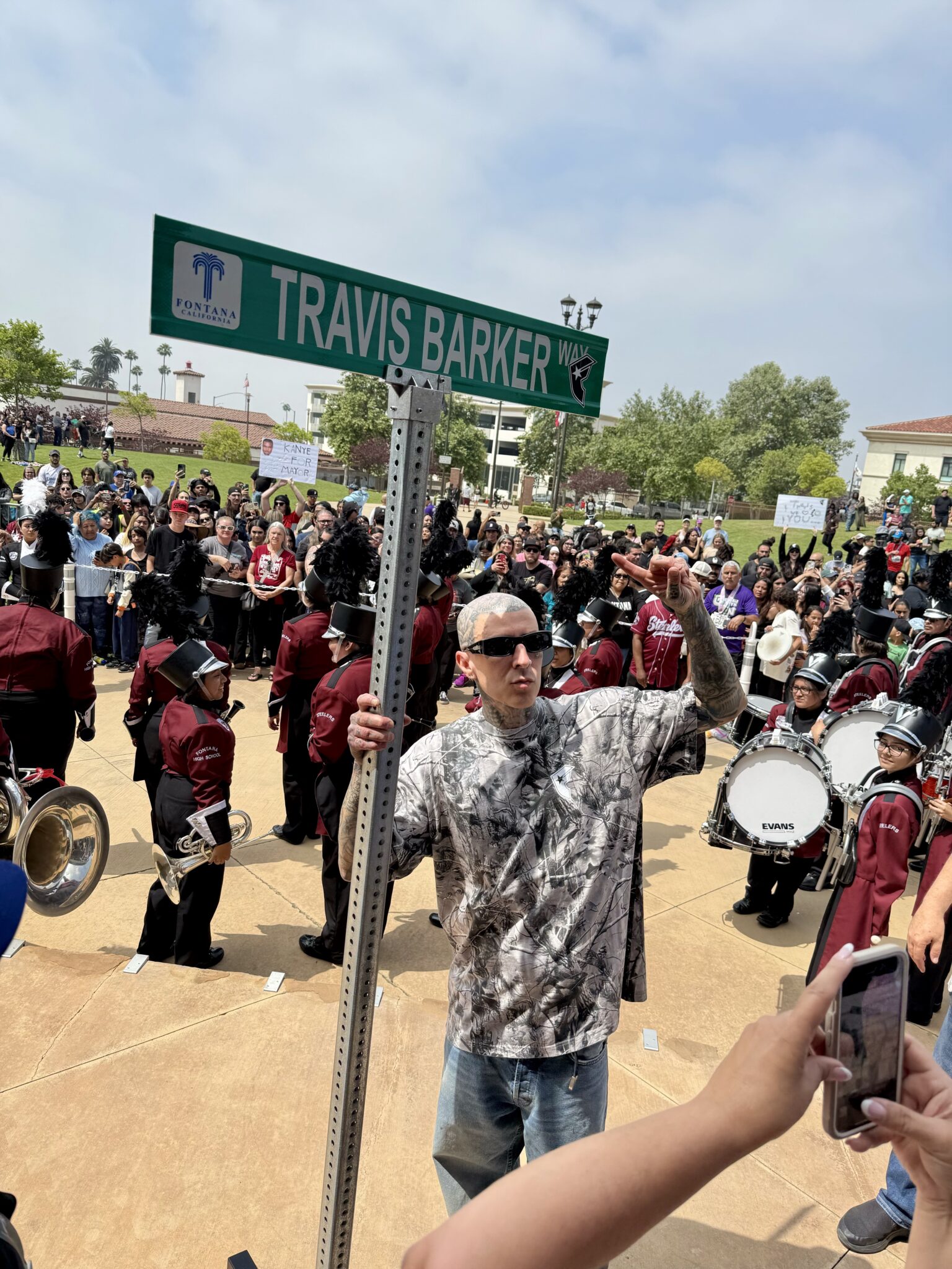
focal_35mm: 24
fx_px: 880
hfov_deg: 56.8
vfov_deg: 71.6
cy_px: 634
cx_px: 476
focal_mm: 6.76
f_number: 1.78
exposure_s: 1/5319
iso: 80
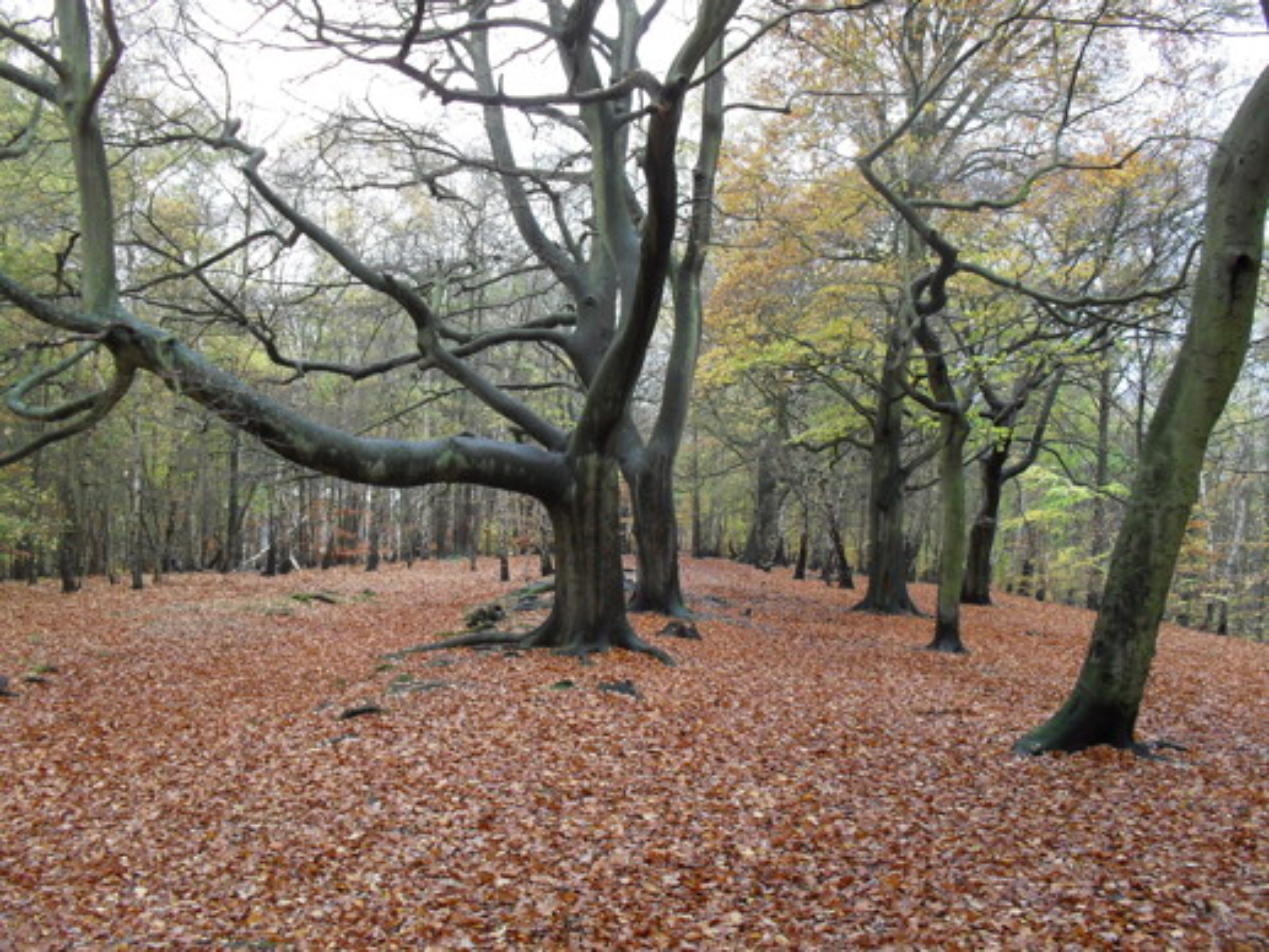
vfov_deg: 40.7
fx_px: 1283
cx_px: 634
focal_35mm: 35
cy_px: 476
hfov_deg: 52.6
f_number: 3.2
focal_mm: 6.3
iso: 200
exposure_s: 1/30
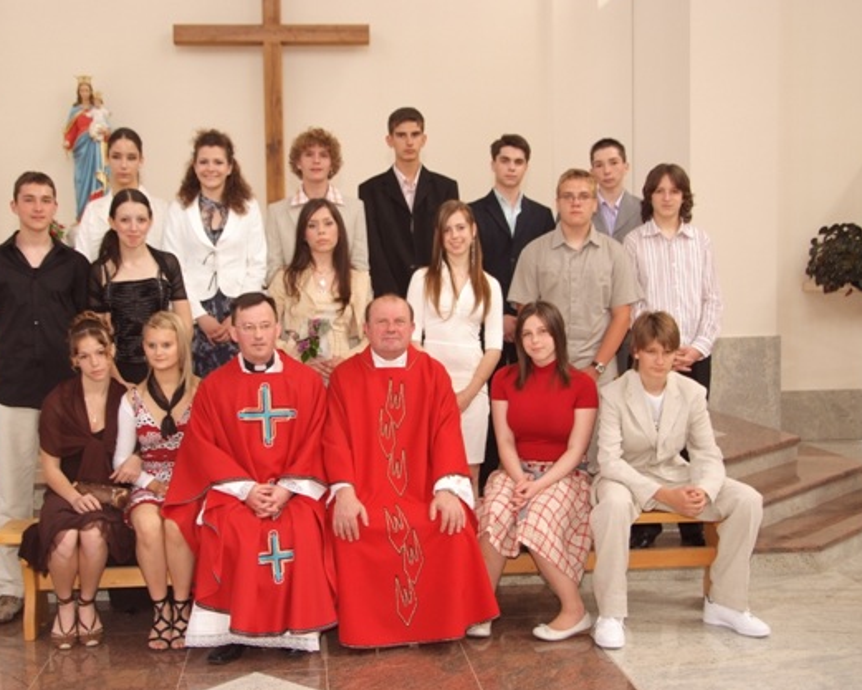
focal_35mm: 45
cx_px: 376
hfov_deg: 41.1
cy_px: 341
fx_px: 1148
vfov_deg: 33.4
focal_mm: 26
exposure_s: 1/142
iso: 500
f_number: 3.8
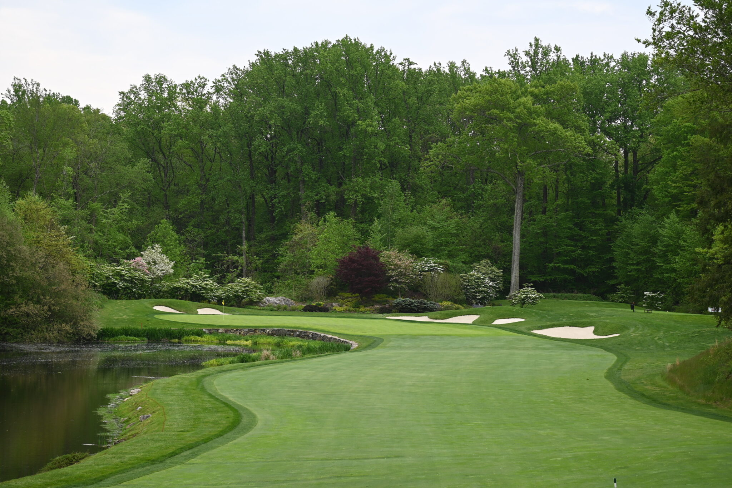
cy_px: 244
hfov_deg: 27.0
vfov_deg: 18.2
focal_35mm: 75
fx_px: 1525
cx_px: 366
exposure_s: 1/400
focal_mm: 50
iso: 100
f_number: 4.5
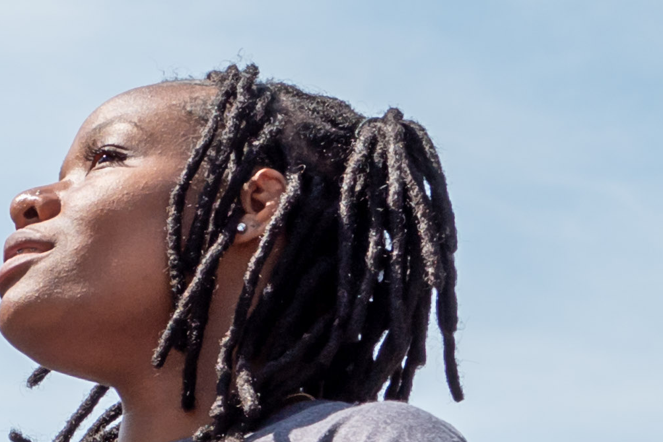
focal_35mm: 462
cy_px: 776
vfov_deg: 3.0
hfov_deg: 4.4
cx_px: -715
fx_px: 8507
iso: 100
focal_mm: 43
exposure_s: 1/500
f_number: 5.6
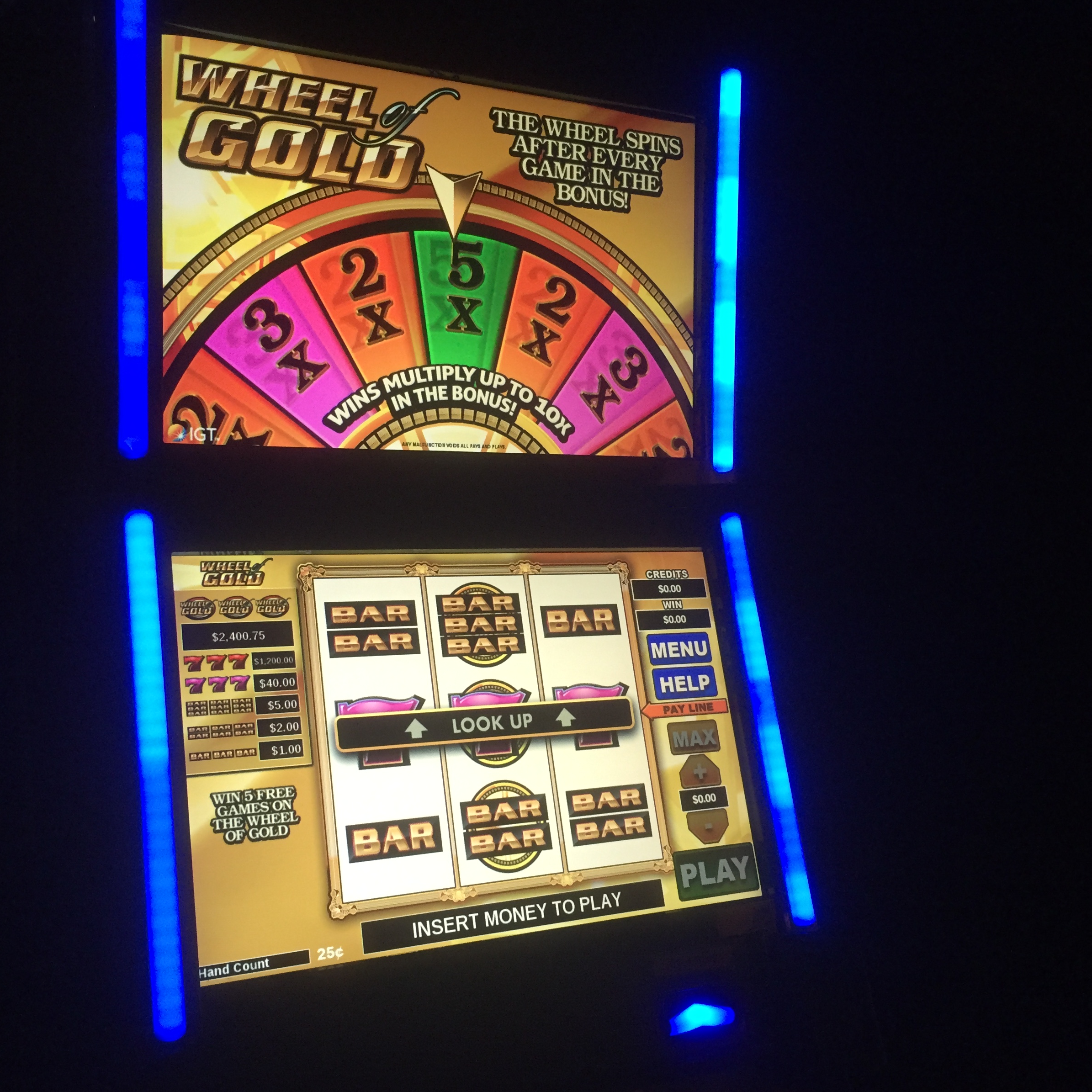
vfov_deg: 47.2
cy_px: 543
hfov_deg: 47.1
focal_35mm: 35
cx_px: 484
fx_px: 1249
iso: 125
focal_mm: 4.15
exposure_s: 1/30
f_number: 2.2
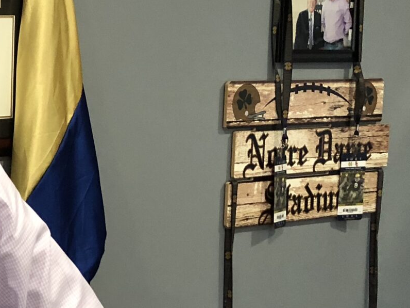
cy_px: 180
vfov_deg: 16.4
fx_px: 1066
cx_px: -179
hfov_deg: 19.4
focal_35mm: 90
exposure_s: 1/13
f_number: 1.8
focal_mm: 3.99
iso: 100
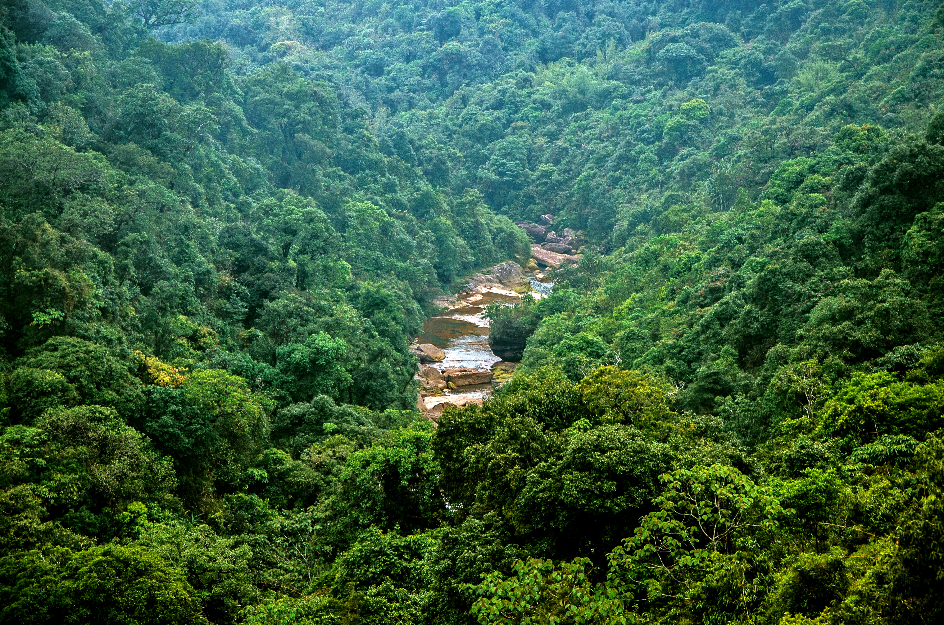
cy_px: 312
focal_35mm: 120
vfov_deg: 11.4
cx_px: 472
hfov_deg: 17.1
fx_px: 3140
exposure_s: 1/200
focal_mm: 80
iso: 200
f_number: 7.1
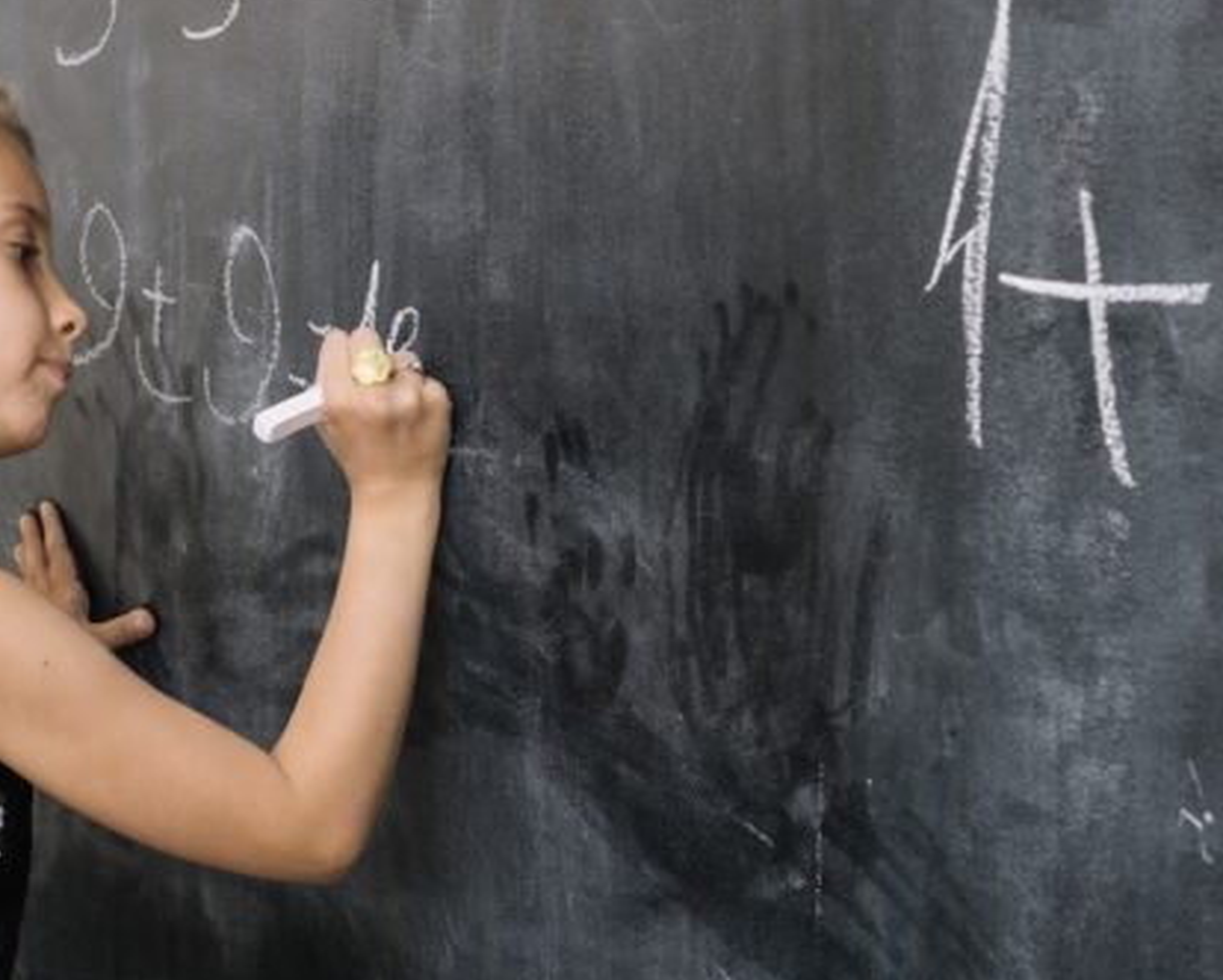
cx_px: 422
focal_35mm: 87
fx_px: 3152
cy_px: 261
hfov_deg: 21.9
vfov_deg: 17.6
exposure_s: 1/160
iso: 250
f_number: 5
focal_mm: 50
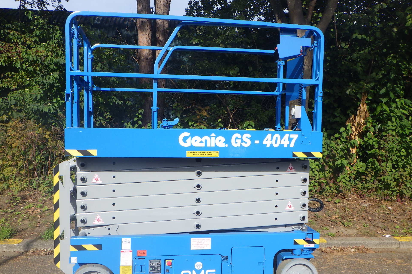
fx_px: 355
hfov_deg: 60.3
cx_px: 204
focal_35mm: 31
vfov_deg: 42.2
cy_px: 158
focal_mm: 5
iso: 125
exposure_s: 1/800
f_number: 4.2
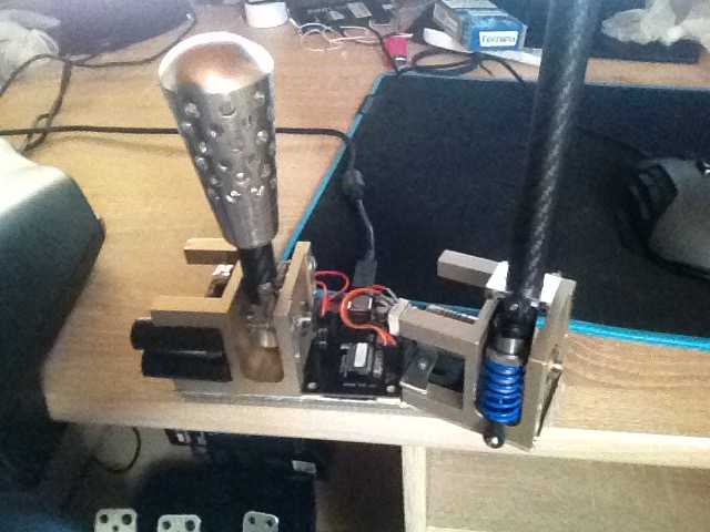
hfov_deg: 52.6
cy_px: 266
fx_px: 718
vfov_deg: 40.7
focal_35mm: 35
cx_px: 355
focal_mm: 1.85
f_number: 2.4
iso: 1250
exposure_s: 1/30
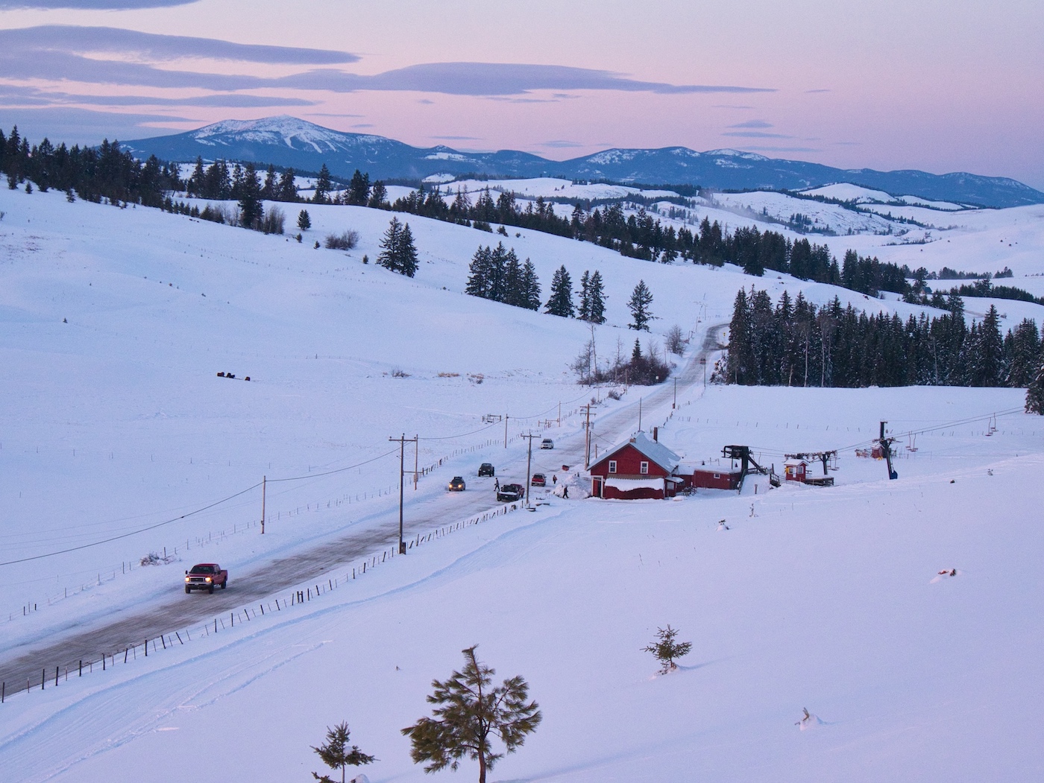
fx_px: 2866
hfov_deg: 20.6
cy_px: 392
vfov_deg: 15.6
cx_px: 522
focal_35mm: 95
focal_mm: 46
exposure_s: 1/320
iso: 1600
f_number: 4.9
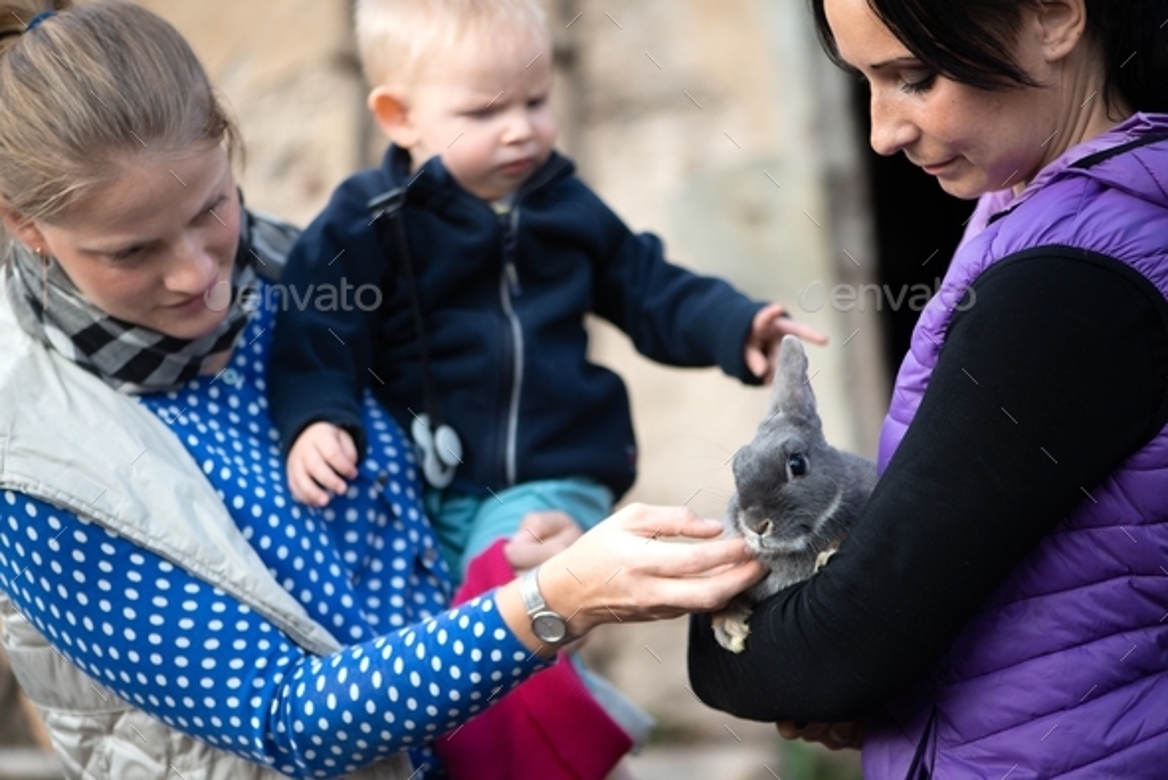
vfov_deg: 13.1
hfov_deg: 19.4
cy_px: 390
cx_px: 584
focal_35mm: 105
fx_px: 3408
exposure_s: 1/1000
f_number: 3.2
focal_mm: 105
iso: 250
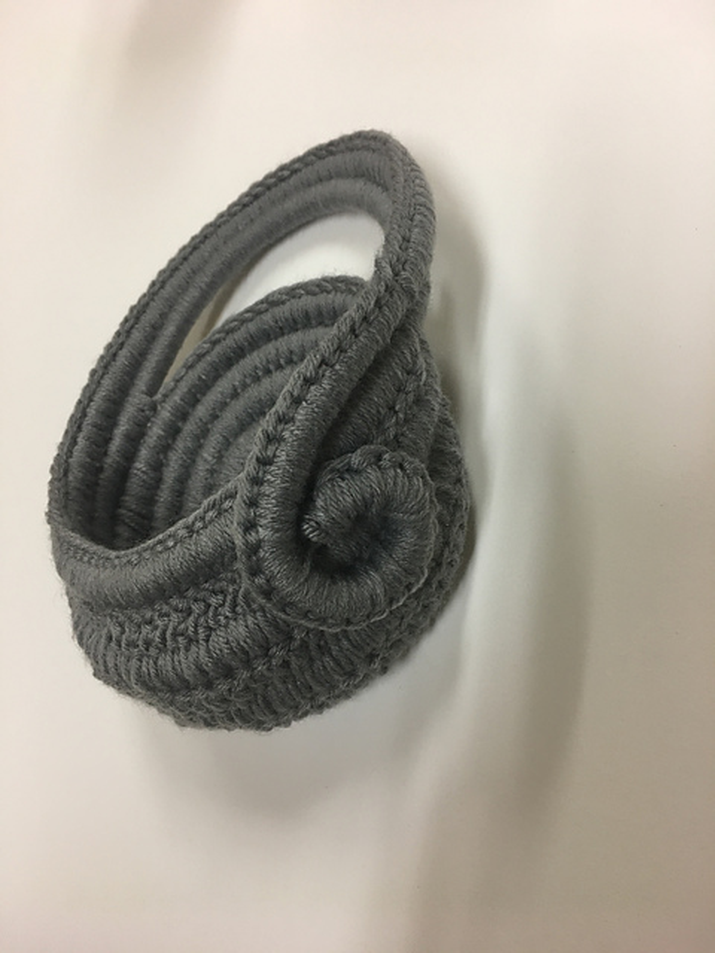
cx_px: 358
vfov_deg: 61.7
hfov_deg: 48.2
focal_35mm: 29
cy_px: 476
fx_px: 799
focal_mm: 4.15
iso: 32
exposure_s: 1/15
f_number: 2.2
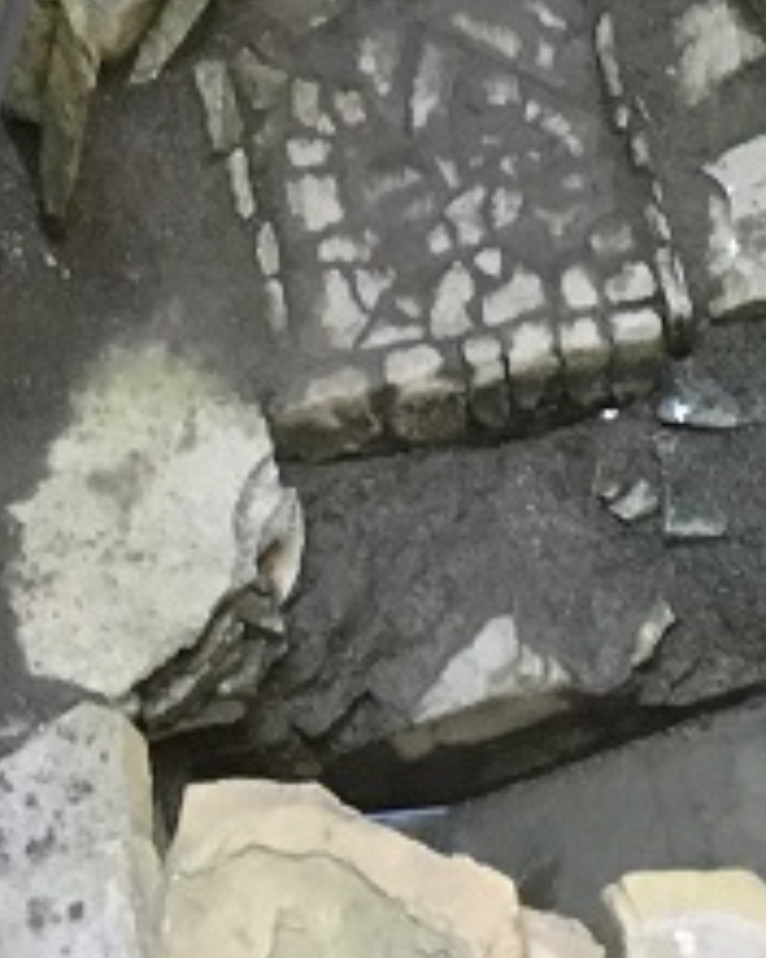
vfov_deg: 13.4
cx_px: 457
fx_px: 3741
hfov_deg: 11.7
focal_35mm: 132
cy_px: -636
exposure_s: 1/33
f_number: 2.2
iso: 160
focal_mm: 4.15
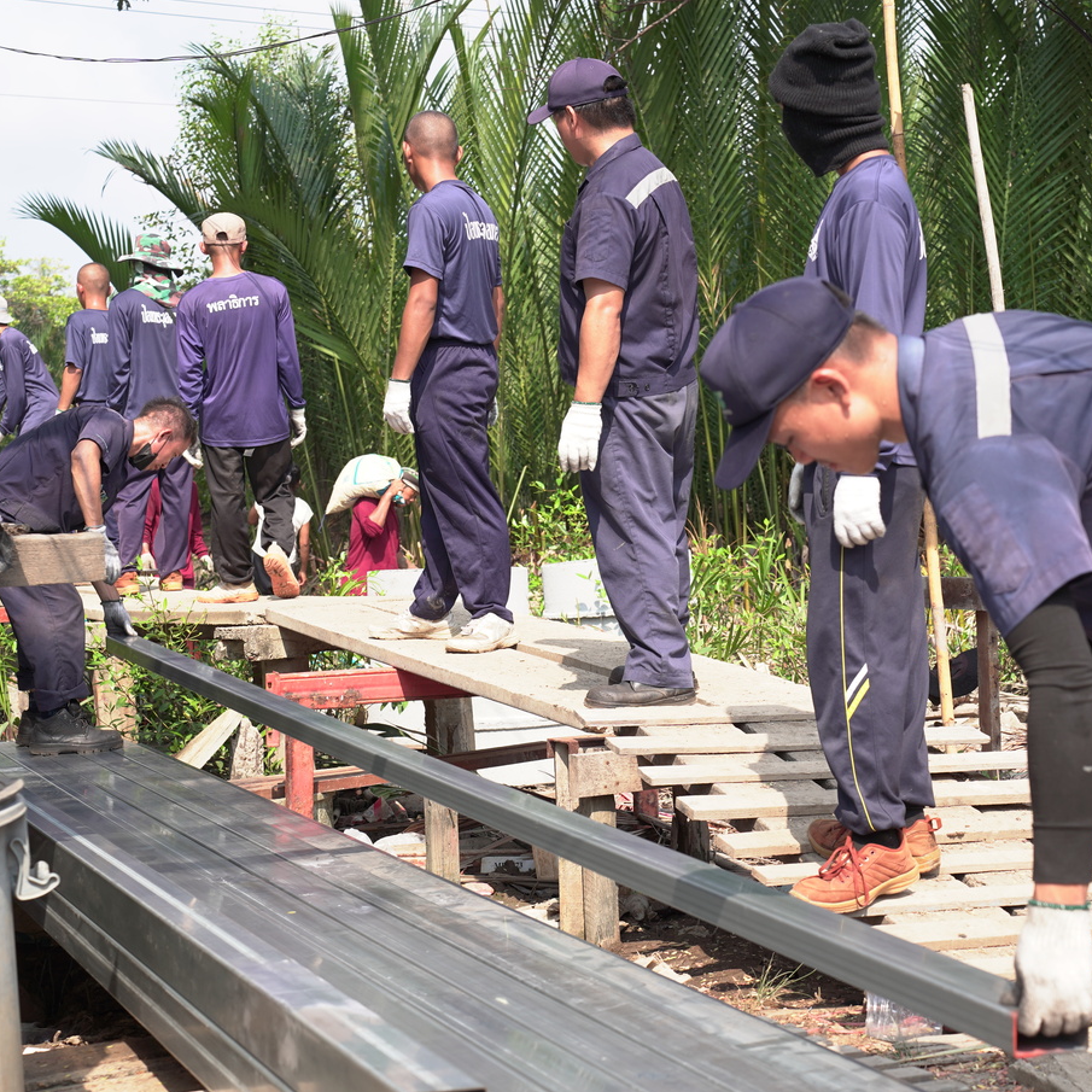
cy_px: 592
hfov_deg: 25.0
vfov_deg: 25.0
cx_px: 659
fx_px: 2463
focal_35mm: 69
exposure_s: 1/250
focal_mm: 49
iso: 125
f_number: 5.6
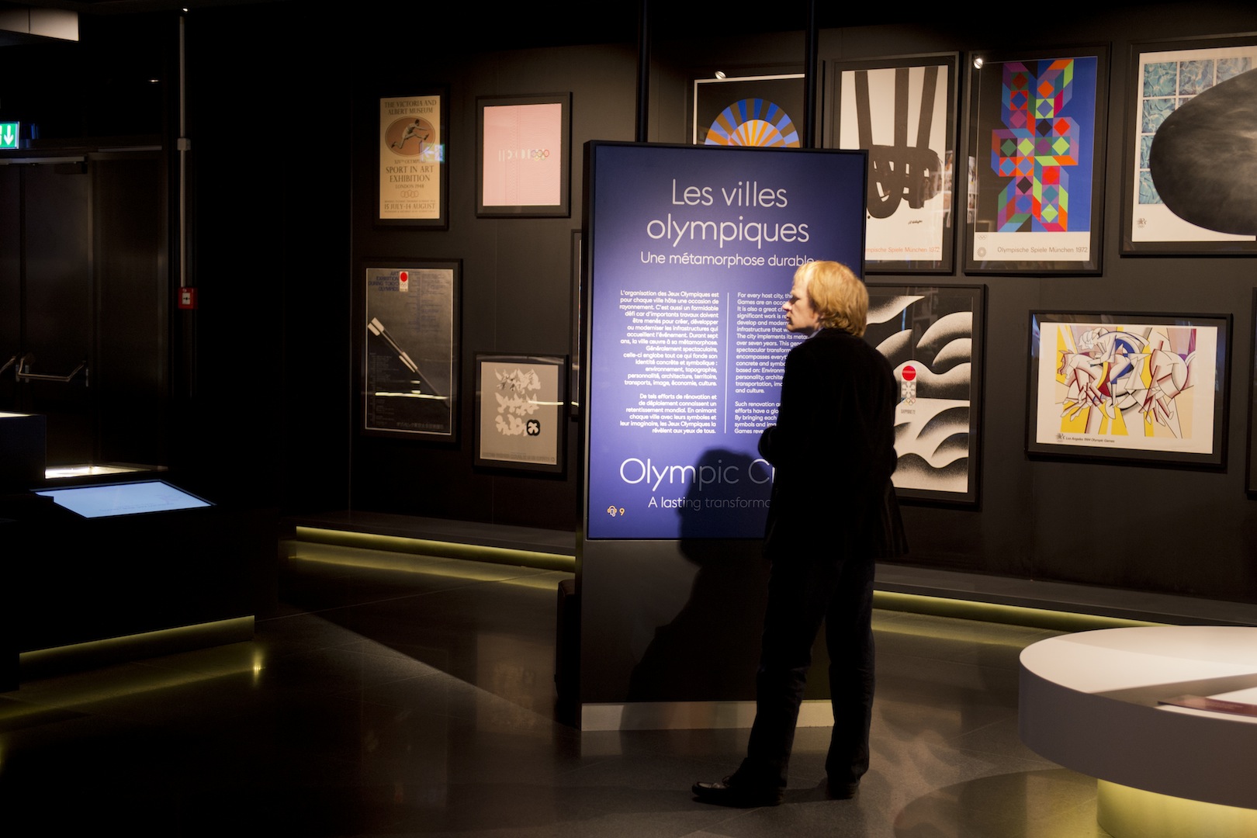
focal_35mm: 55
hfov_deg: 36.2
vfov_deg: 24.6
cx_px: 628
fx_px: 1920
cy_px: 419
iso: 1000
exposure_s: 1/50
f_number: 2.8
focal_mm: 55
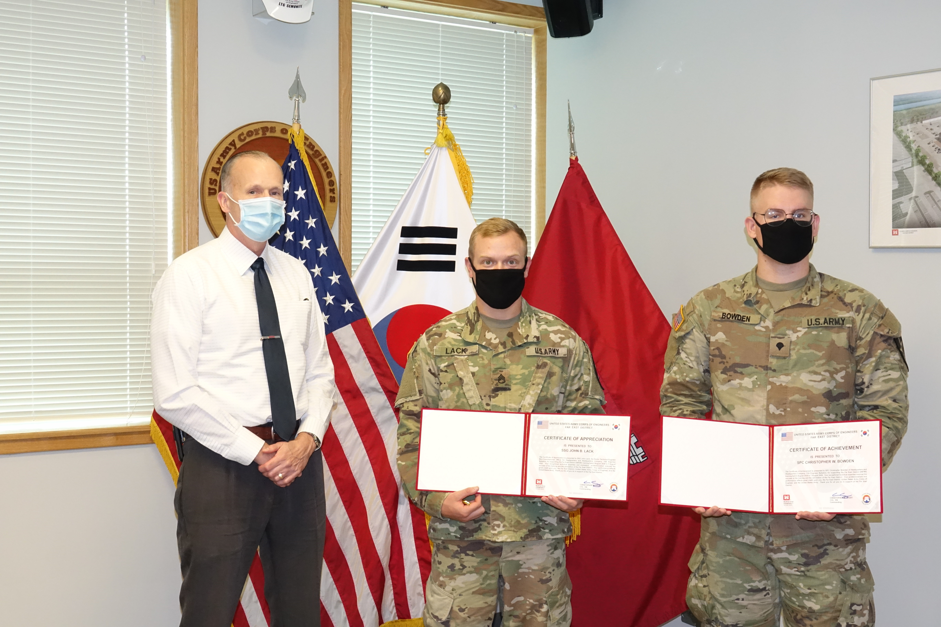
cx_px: 470
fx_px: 1150
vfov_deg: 30.5
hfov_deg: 44.5
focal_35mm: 44
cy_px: 314
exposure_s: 1/60
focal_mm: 16.31
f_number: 5
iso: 1600
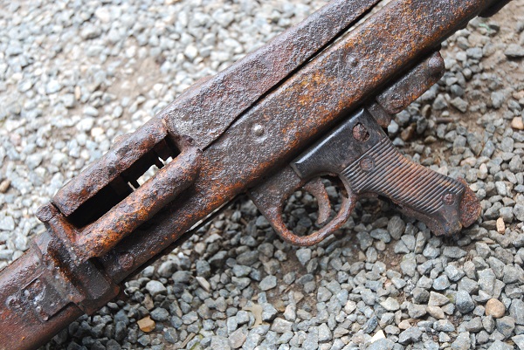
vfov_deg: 23.8
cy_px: 175
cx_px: 262
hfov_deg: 35.0
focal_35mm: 57
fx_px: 830
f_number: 5
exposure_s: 1/100
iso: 200
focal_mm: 38
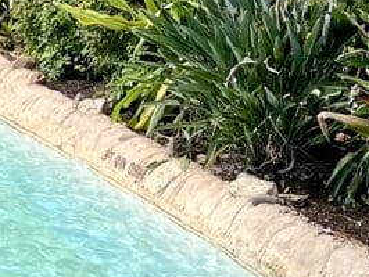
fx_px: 1600
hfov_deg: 13.1
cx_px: 65
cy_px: -240
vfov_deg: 9.4
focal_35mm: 150
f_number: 1.6
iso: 50
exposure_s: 1/1957
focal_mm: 5.1
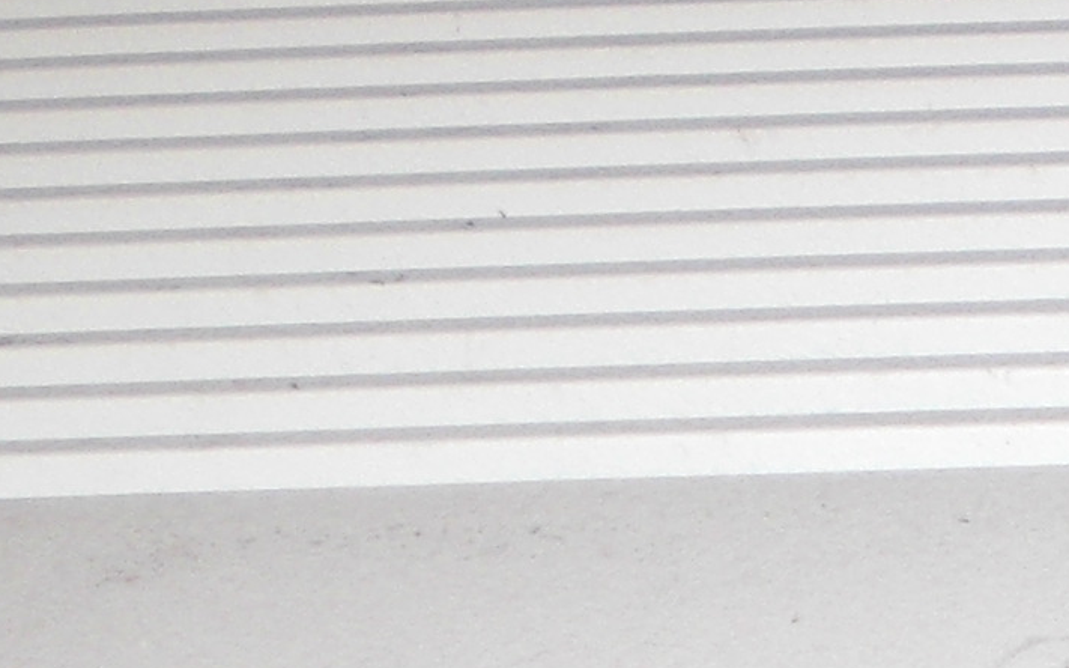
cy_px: 1544
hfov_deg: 10.8
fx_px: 5388
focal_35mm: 185
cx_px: 1690
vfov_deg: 6.8
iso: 100
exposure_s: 1/60
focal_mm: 6.3
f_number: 3.1
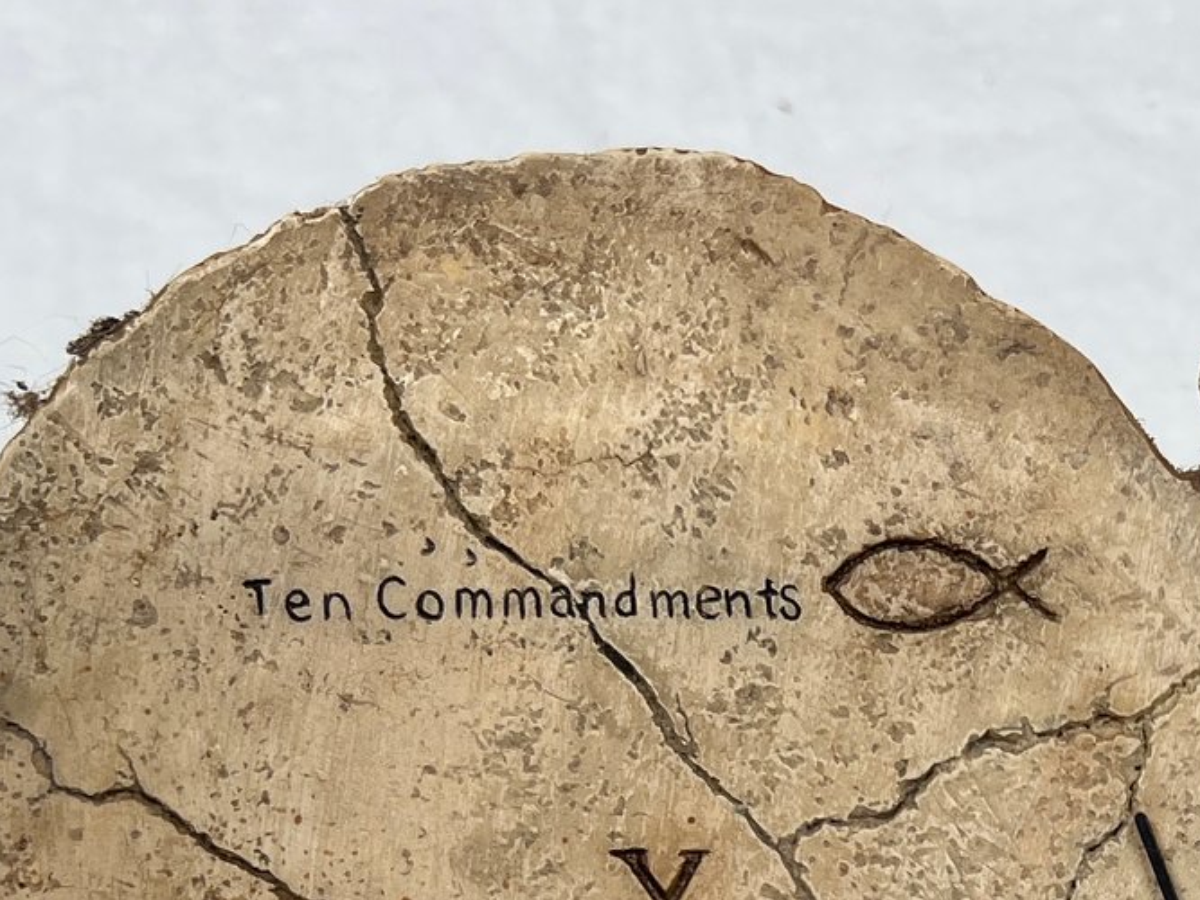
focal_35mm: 78
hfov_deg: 23.9
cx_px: 1209
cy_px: 1130
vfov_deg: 17.8
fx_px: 2703
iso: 40
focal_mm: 5.7
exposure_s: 1/243
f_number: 1.5
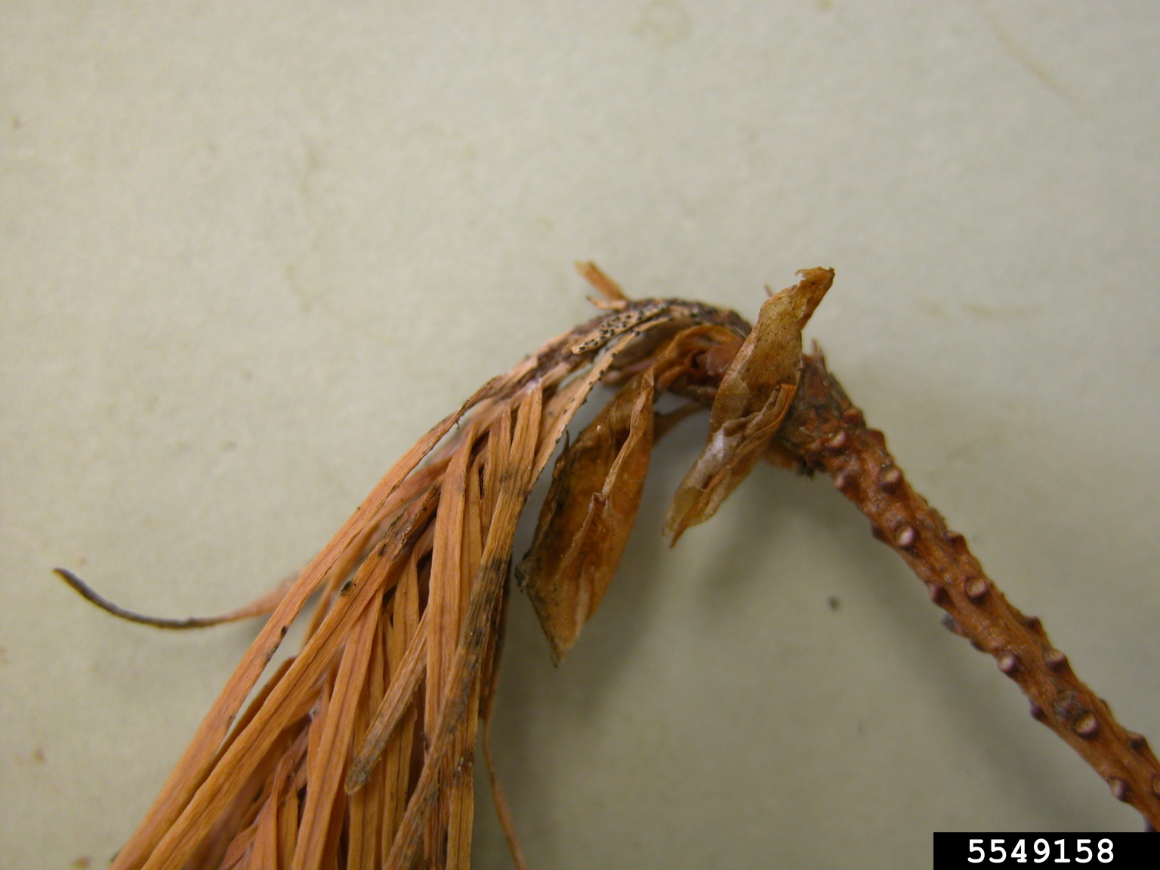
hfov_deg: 25.3
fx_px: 2580
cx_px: 580
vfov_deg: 19.1
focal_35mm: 77
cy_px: 435
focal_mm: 19.9
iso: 100
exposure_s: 1/8.8
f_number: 3.4
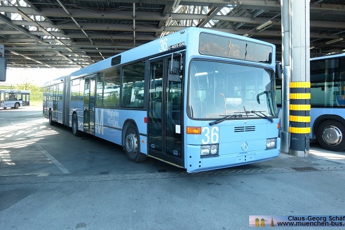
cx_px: 177
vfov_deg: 47.8
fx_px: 259
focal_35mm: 27
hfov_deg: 67.4
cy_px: 98
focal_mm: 4.5
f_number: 3.6
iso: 100
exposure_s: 1/100
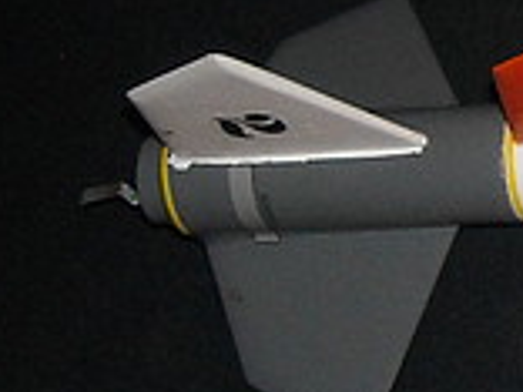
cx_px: 1294
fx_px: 2720
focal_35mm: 180
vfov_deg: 8.2
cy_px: 27
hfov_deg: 9.6
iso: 200
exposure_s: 1/60
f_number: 2.8
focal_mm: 5.7
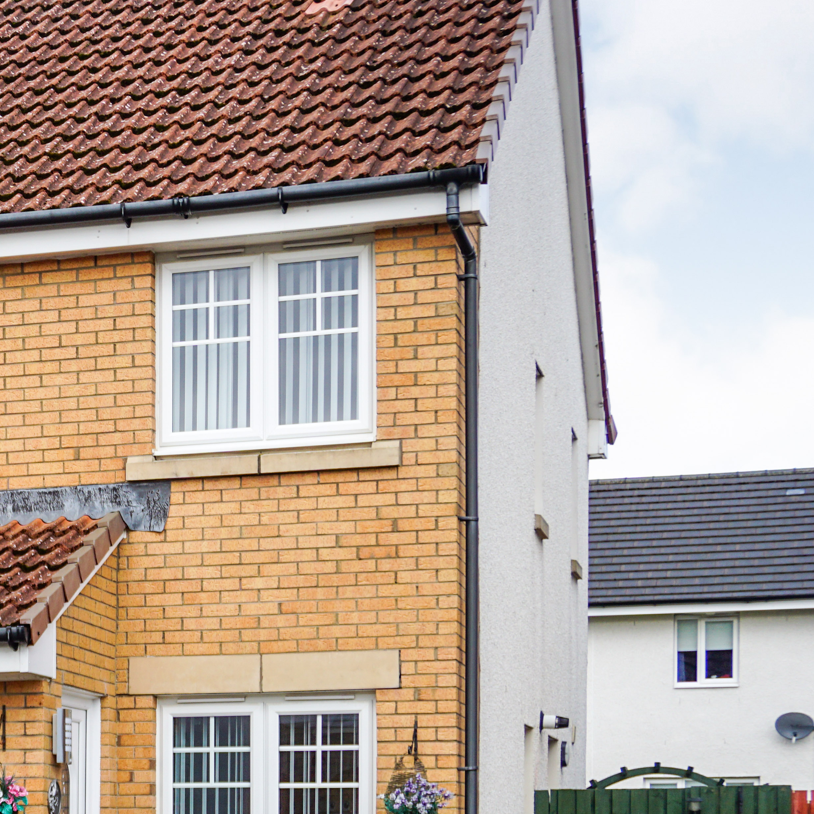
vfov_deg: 19.9
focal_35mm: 87
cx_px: -157
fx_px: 2315
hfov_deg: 18.9
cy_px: 546
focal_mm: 28
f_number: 5.6
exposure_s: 1/400
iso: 100
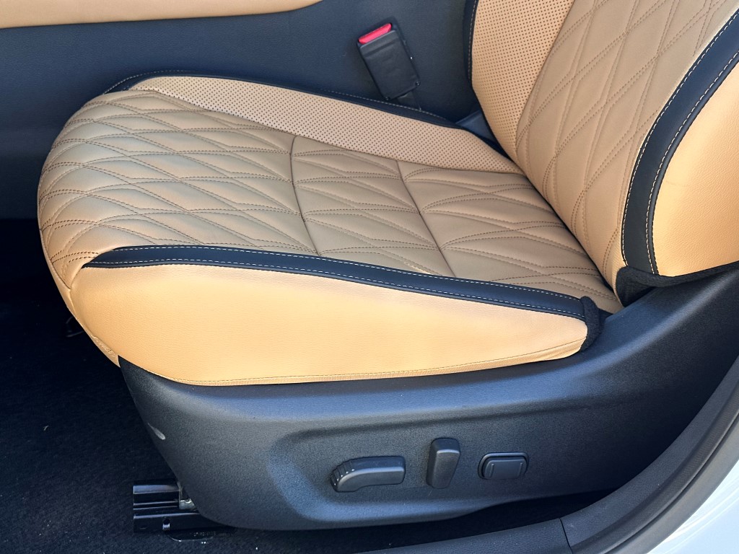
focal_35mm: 48
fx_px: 1025
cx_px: 370
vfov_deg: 30.3
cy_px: 277
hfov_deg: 39.7
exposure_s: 1/248
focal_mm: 6.86
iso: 64
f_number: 1.78
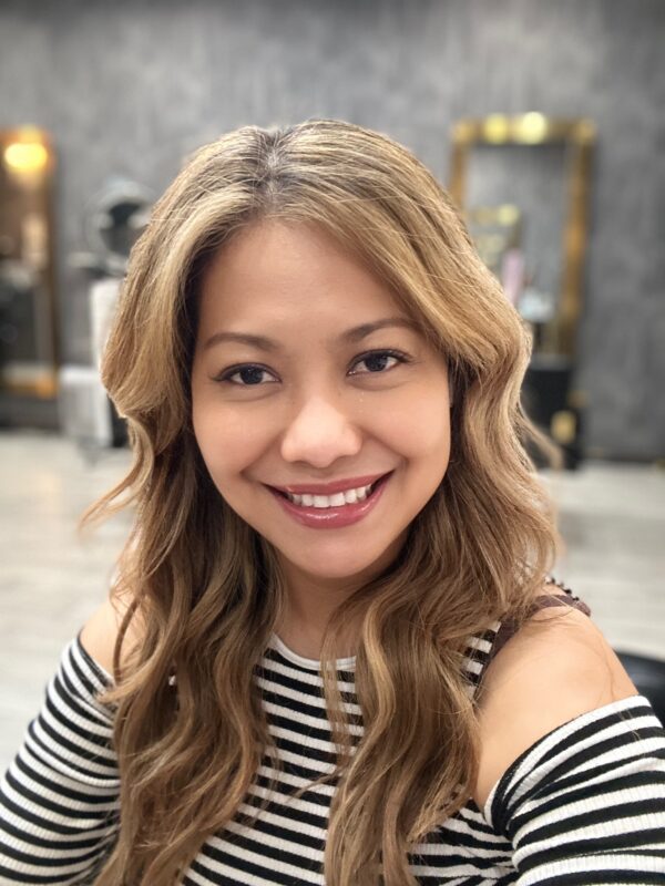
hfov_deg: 46.8
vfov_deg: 60.0
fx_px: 768
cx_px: 332
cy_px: 443
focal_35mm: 30
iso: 320
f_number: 1.9
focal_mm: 2.69
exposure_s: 1/30
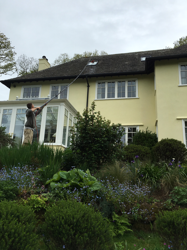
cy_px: 125
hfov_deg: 48.2
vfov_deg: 61.7
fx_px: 209
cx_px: 94
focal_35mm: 29
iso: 25
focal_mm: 4.15
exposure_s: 1/663
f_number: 2.2
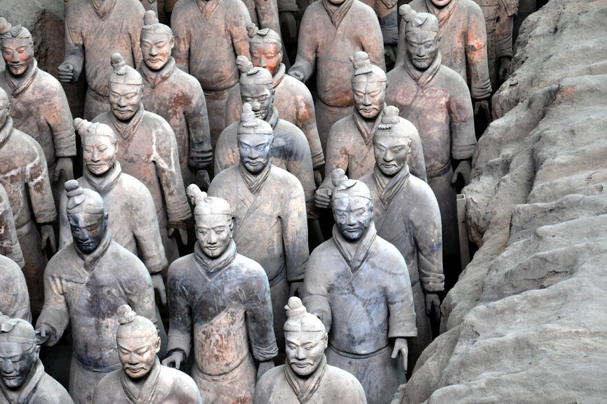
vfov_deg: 6.7
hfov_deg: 10.1
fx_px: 3436
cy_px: 197
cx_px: 234
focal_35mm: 204
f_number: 6.3
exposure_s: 1/30
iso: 400
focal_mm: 98
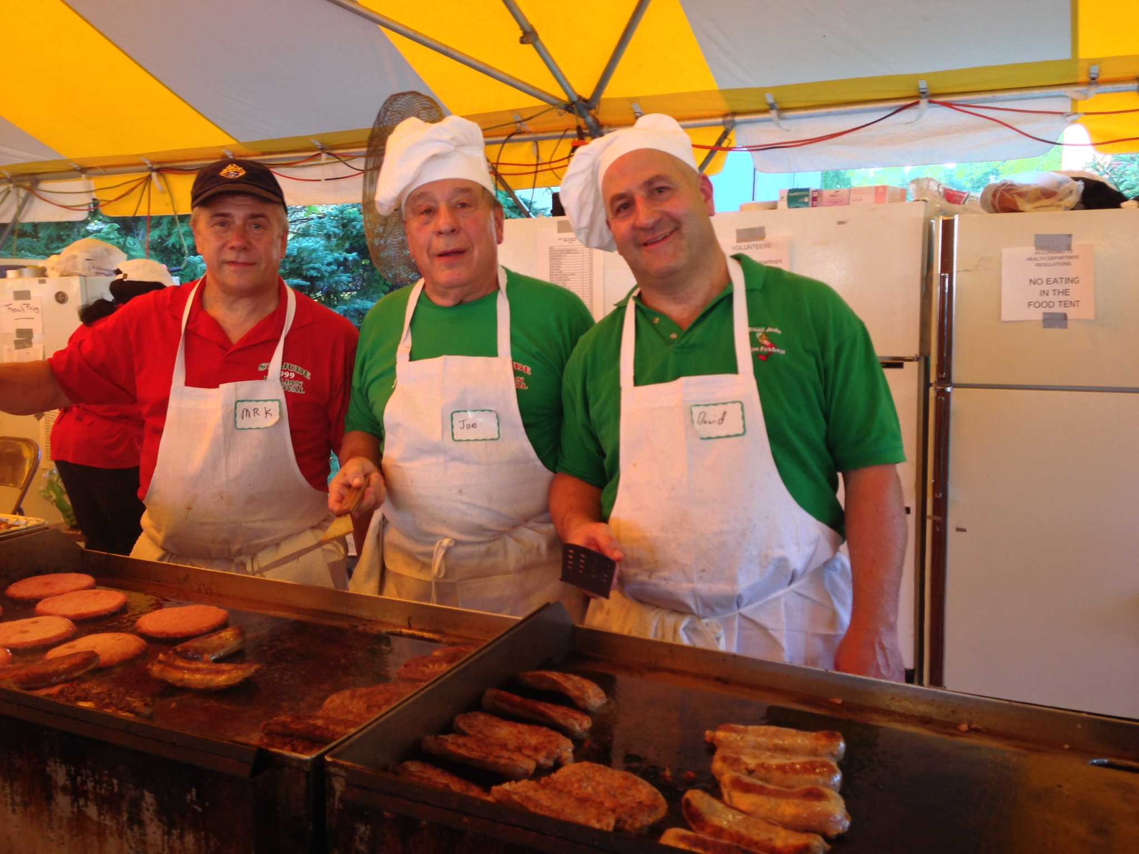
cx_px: 570
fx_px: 1086
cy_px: 427
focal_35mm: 33
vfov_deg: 42.9
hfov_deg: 55.4
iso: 50
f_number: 2.4
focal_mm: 4.12
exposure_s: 1/24
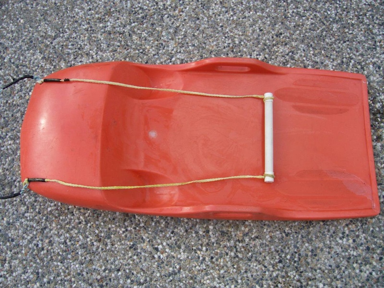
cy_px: 144
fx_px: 377
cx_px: 192
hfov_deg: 54.0
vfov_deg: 41.8
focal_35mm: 34
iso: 80
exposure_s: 1/646
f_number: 2.7
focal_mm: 5.6
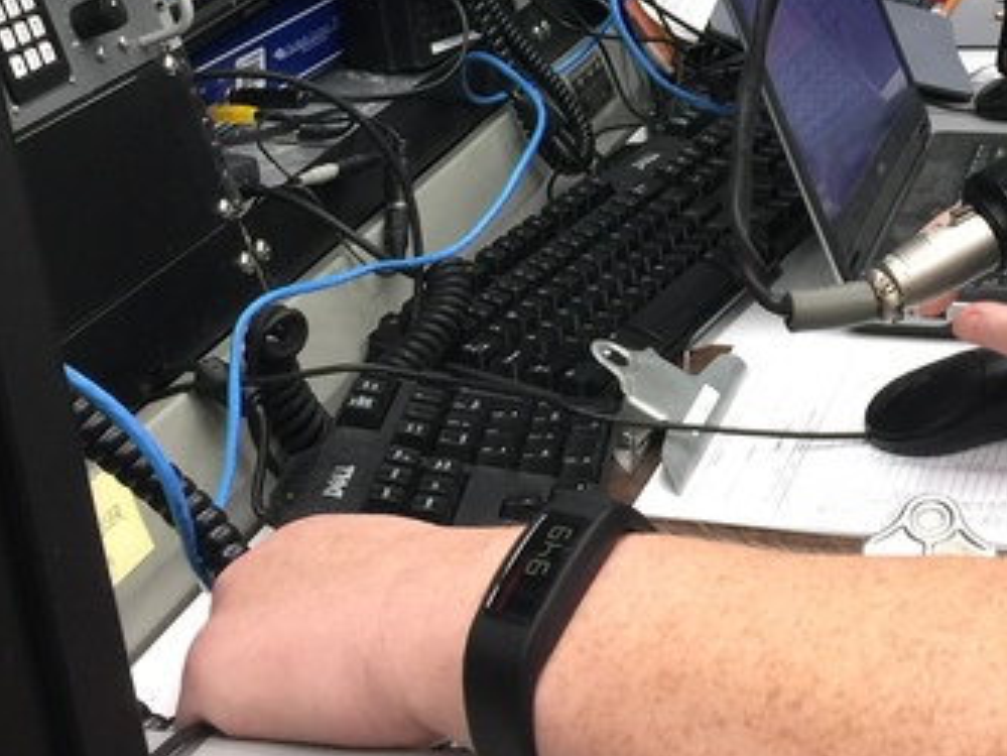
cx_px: 810
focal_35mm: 79
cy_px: -219
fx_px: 2299
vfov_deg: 17.5
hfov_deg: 24.3
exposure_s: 1/15
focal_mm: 4.15
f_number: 2.2
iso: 32
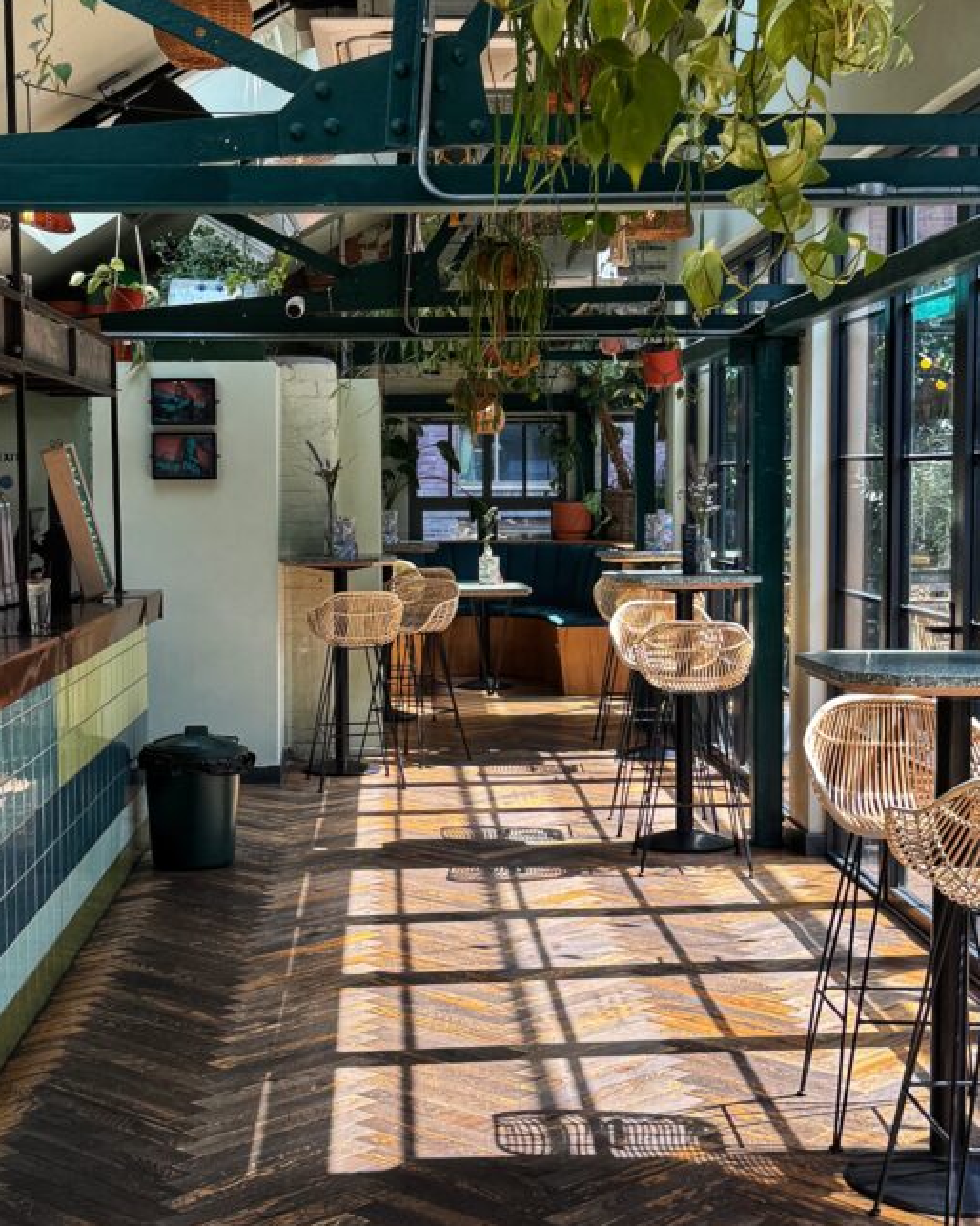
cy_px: 622
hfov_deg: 27.1
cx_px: 385
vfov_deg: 33.6
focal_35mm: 56
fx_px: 2031
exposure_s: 1/425
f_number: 1.78
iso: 80
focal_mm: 6.76
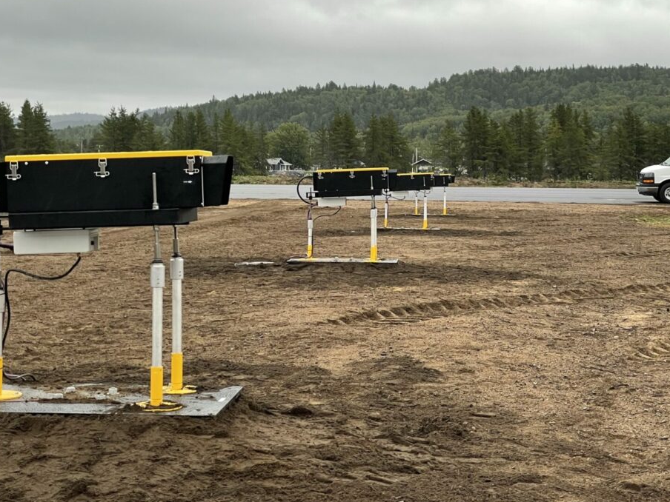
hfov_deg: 28.2
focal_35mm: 69
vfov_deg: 21.3
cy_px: 181
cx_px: 364
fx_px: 1336
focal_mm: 6
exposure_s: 1/99
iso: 40
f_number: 2
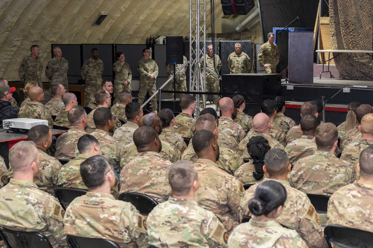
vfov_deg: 18.9
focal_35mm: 72
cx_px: 264
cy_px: 133
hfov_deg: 27.8
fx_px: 745
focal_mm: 50
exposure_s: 1/100
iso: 1000
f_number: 5
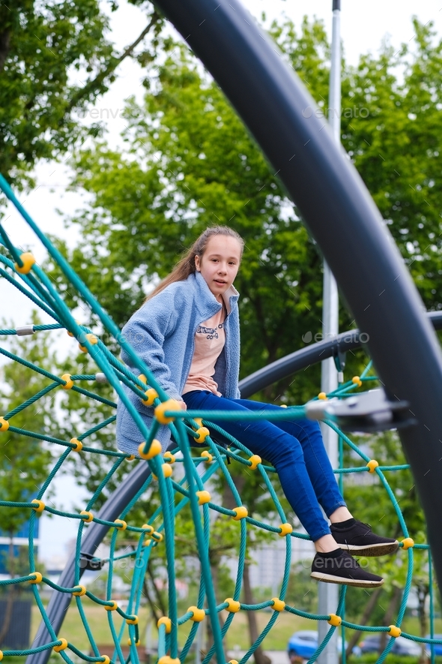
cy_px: 332
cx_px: 221
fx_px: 1547
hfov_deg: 16.3
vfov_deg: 24.2
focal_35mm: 84
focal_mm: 56
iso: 250
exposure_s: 1/1400
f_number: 2.5
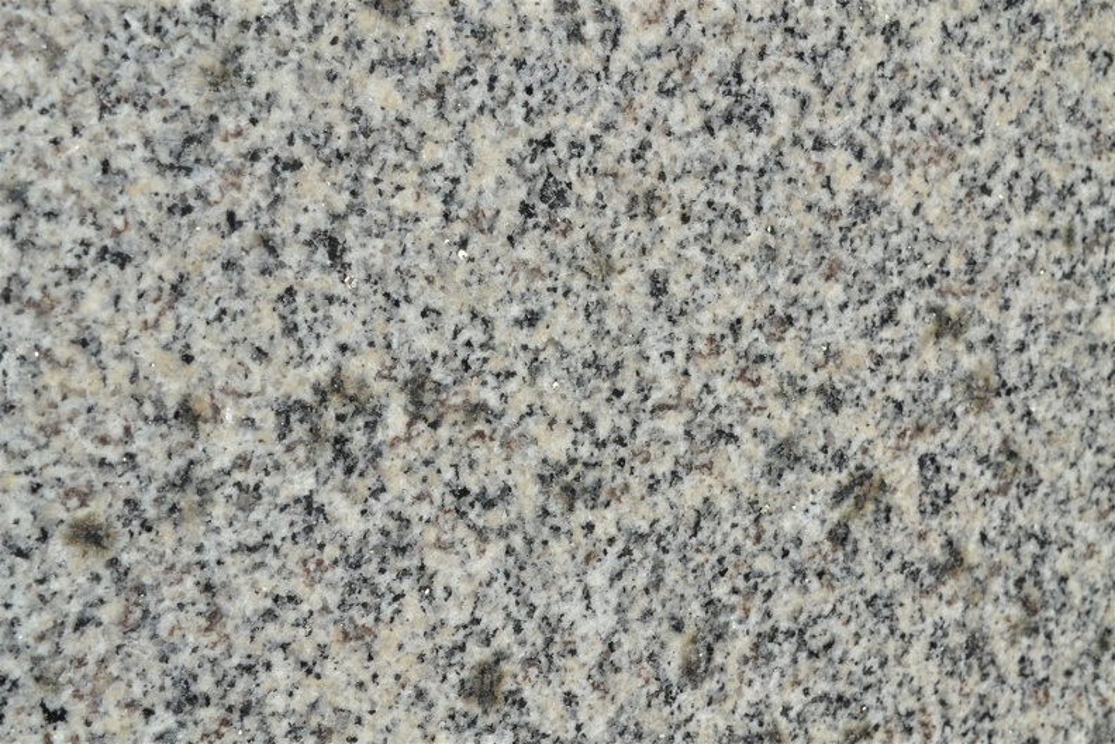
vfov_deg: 22.6
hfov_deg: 33.4
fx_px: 1858
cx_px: 558
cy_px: 372
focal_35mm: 60
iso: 400
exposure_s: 1/320
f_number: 16
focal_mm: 40
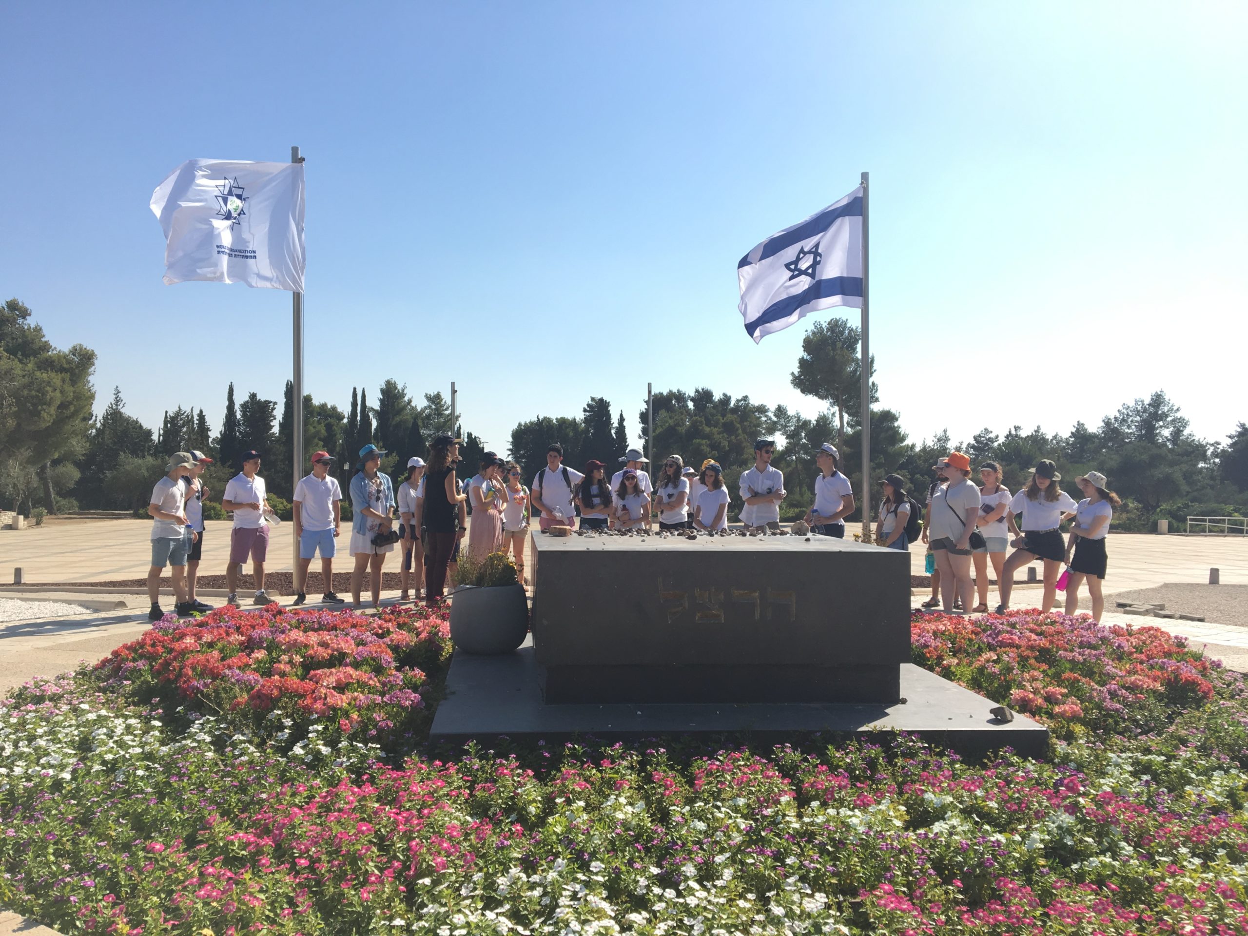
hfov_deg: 61.7
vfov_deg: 48.2
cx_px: 624
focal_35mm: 29
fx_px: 1046
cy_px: 468
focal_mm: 4.15
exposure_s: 1/1282
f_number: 2.2
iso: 25
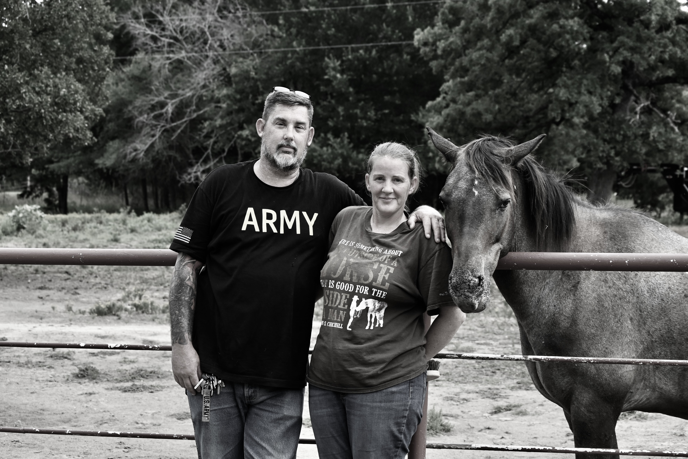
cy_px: 230
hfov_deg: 24.8
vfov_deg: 16.7
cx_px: 344
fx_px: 1567
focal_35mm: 82
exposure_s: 1/250
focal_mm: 55
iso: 140
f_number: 5.6
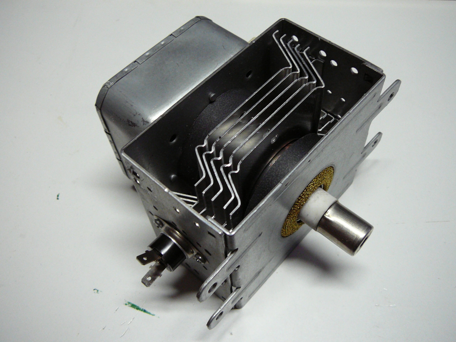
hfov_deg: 52.6
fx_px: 461
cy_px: 171
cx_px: 228
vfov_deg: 40.7
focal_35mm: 35
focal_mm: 5.2
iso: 200
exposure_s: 1/15
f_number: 2.8
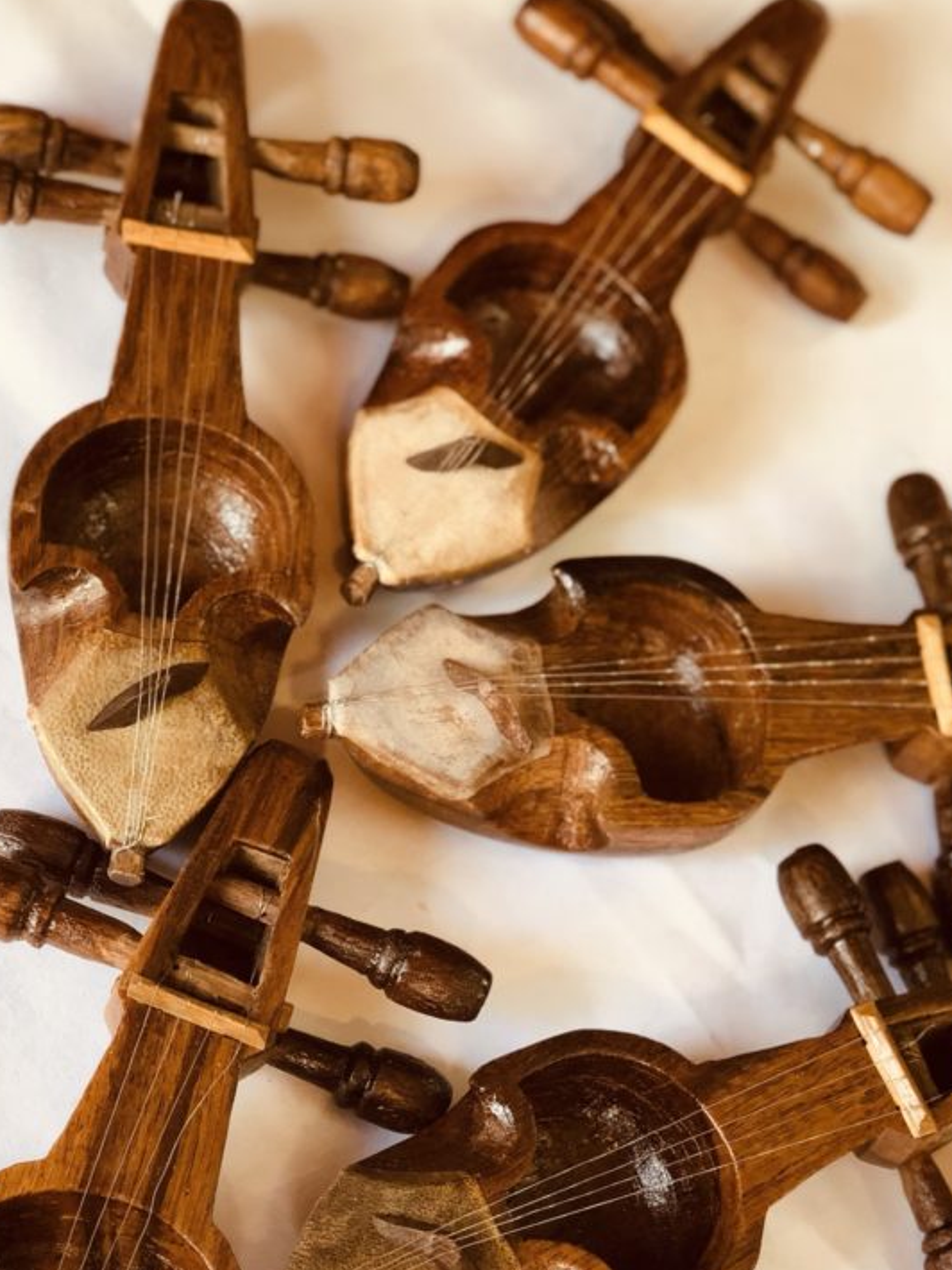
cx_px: 492
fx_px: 2752
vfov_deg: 25.8
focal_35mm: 75
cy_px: 853
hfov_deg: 19.6
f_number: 2.4
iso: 100
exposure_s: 1/50
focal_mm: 6
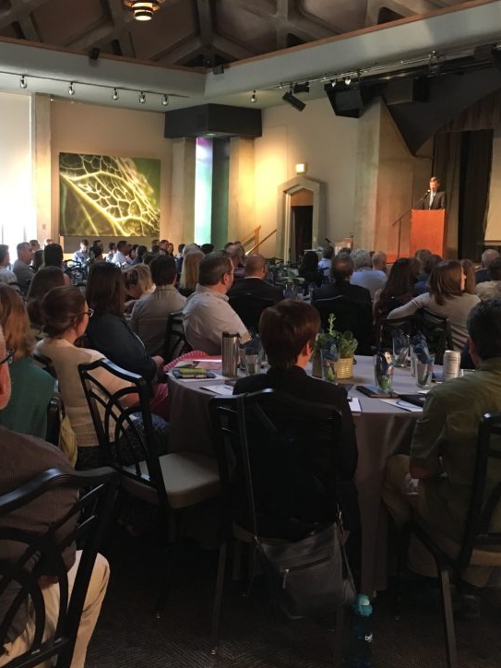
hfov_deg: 34.6
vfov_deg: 45.8
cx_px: 143
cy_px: 325
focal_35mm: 41
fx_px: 791
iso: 200
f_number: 2.2
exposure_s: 1/30
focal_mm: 4.15
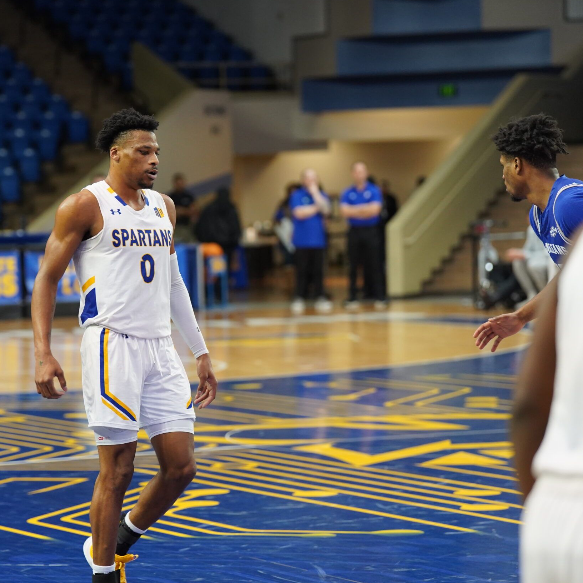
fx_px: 3049
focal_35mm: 160
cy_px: 300
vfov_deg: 10.9
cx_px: 205
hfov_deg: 10.9
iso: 2000
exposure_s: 1/500
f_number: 2.8
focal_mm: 120
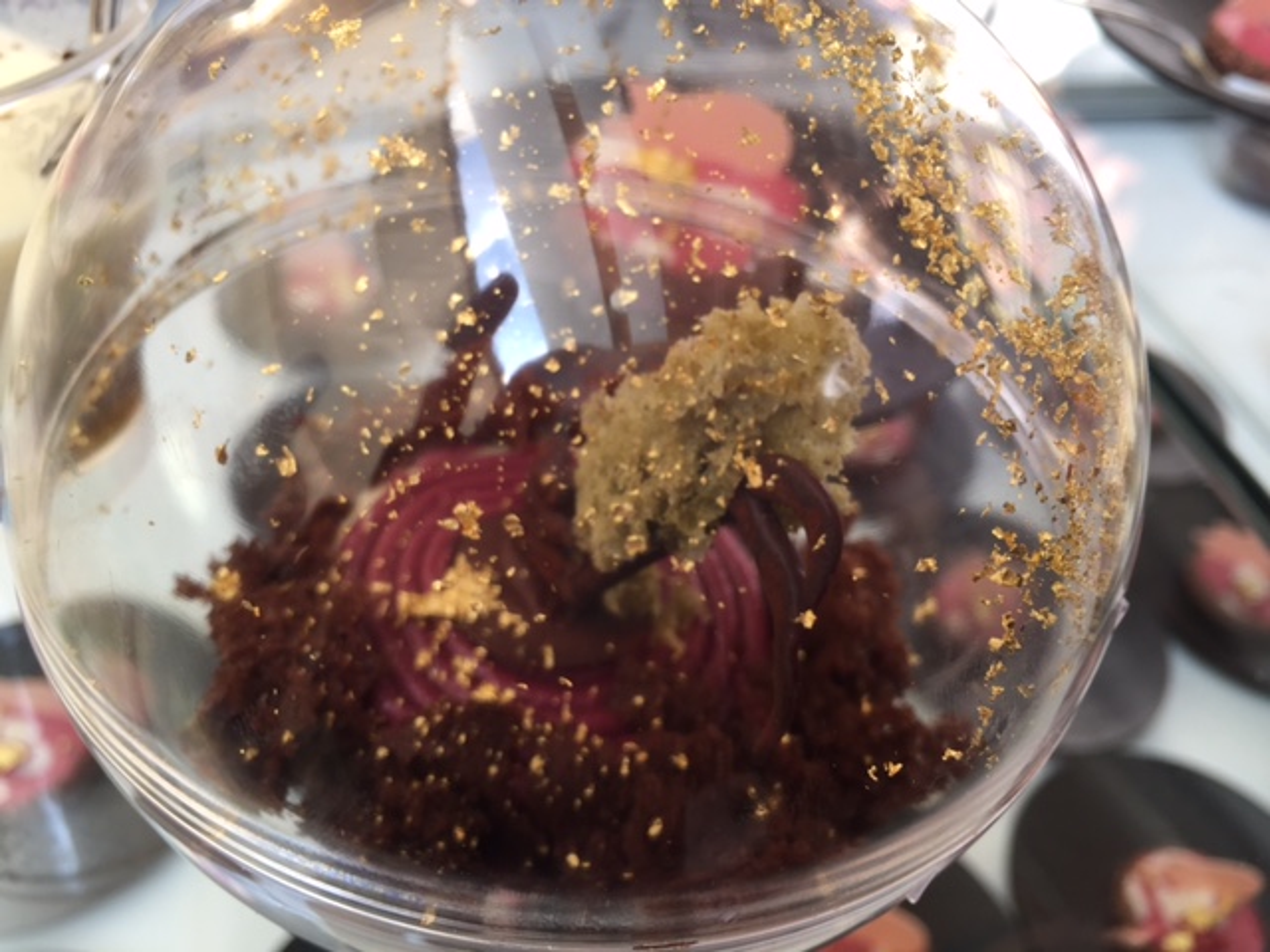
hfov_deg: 61.7
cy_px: 476
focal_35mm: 29
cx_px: 635
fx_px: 1064
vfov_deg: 48.2
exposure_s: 1/137
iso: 32
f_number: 2.2
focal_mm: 4.15
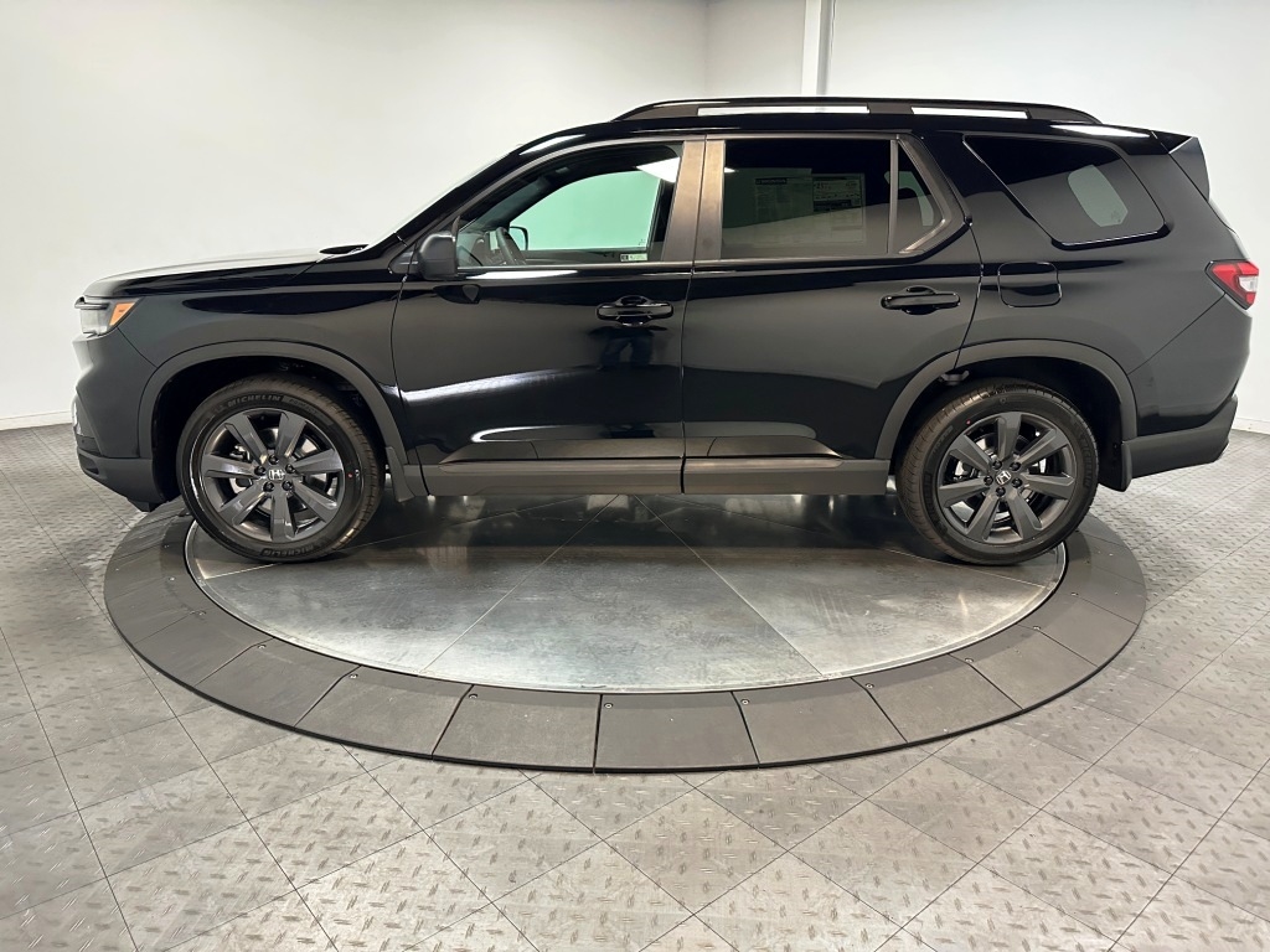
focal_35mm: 24
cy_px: 476
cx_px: 635
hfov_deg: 71.6
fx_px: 881
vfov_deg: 56.8
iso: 800
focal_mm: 6.86
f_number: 1.78
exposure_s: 1/60
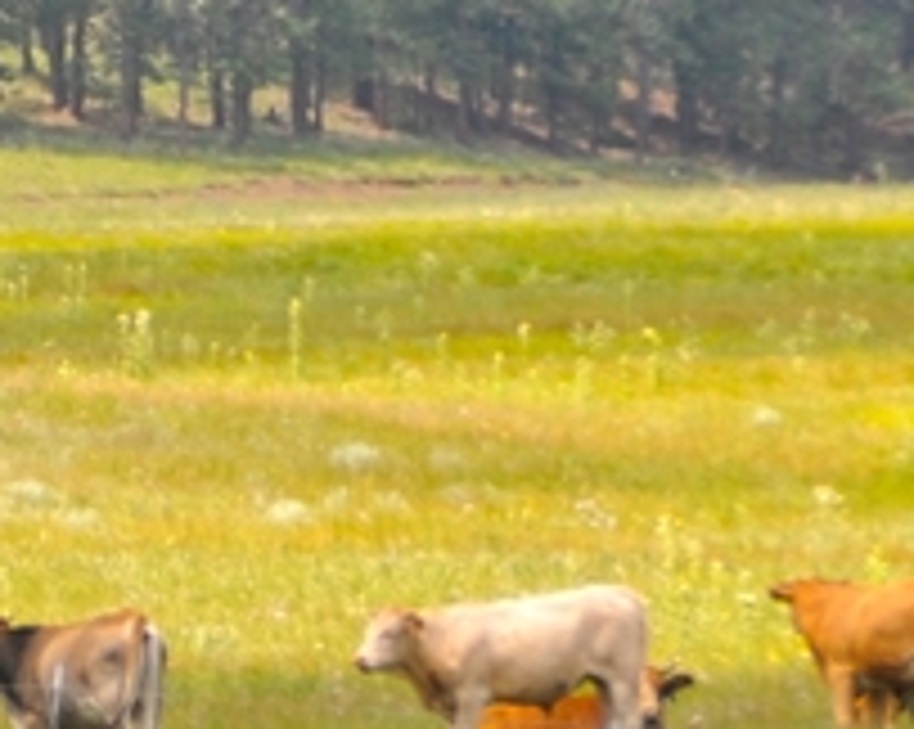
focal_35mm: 1664
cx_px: -747
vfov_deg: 0.9
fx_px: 44969
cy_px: -362
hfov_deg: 1.2
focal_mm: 200
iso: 200
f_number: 5.6
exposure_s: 1/200
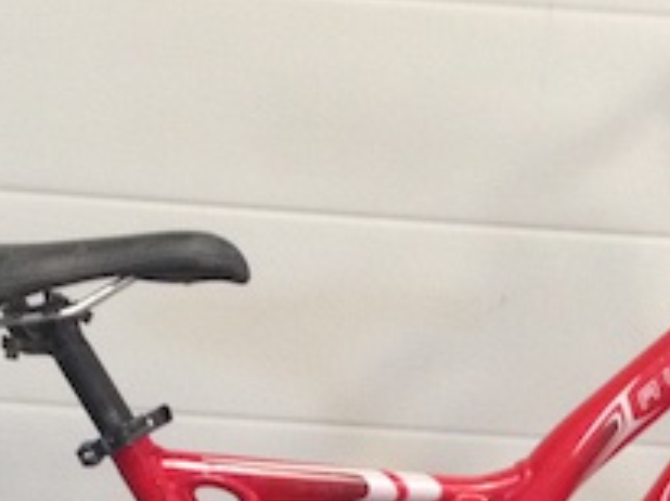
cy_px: 781
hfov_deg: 14.5
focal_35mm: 136
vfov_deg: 10.5
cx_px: 449
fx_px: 2629
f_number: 2.4
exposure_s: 1/20
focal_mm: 4.28
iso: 125
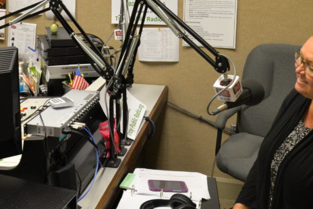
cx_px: 107
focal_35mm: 53
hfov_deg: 37.1
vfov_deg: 24.7
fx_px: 461
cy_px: 16
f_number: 5.6
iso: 3200
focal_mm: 24
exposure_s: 1/125
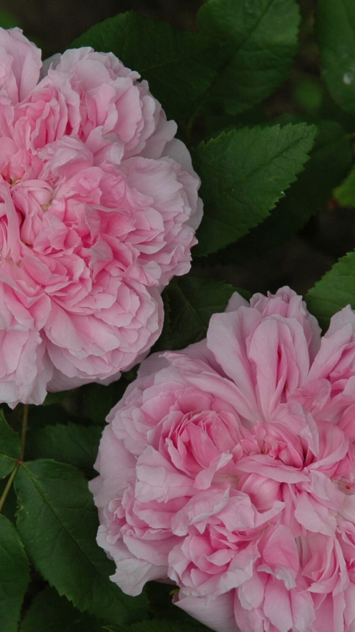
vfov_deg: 11.3
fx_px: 3195
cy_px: 352
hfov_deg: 6.4
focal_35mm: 191
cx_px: 143
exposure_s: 1/160
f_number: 6.3
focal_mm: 70
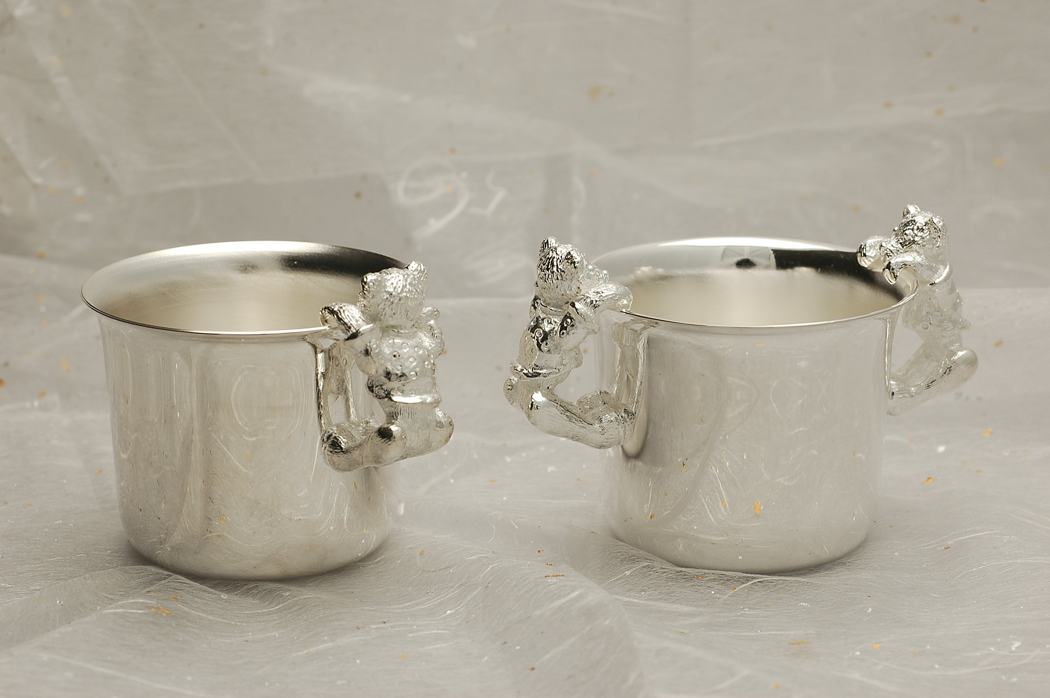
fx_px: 2623
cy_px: 349
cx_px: 525
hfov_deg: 22.6
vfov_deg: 15.2
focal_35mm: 90
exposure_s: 1/20
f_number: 11
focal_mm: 60
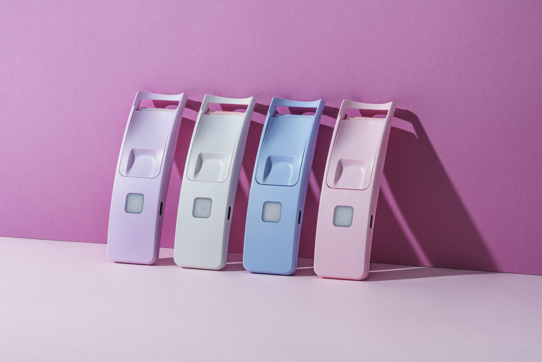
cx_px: 271
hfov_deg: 12.1
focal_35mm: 170
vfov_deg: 8.1
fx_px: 2559
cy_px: 181
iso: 80
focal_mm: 170
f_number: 22
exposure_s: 1/125
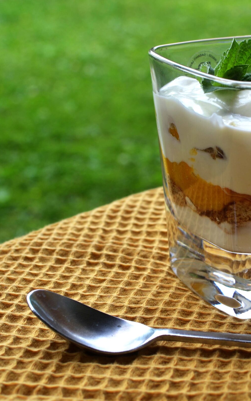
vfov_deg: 24.1
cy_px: 197
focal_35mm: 86
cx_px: 180
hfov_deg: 15.2
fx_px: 939
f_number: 7.1
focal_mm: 35
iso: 125
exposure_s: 1/125
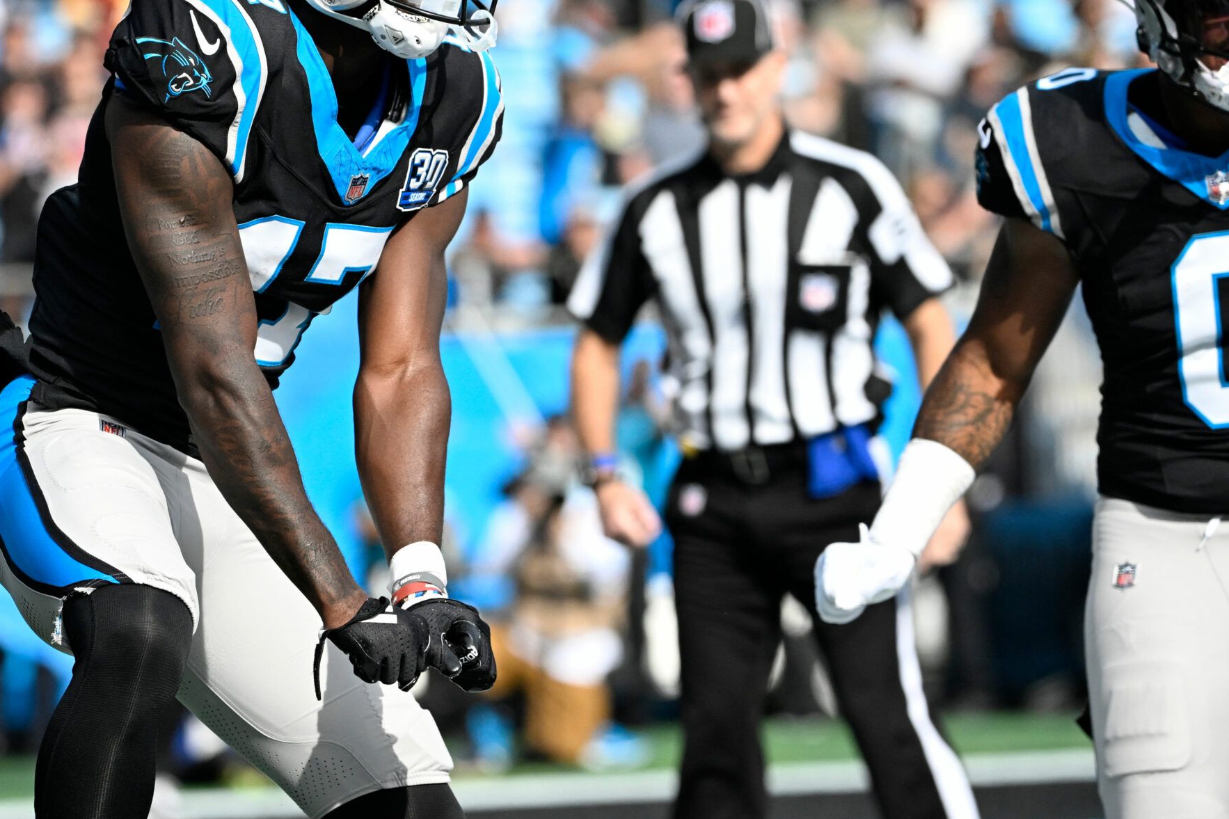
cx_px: 586
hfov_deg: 7.1
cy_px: 293
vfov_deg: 4.7
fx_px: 9899
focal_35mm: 290
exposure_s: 1/8000
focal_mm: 200
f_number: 4
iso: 1600
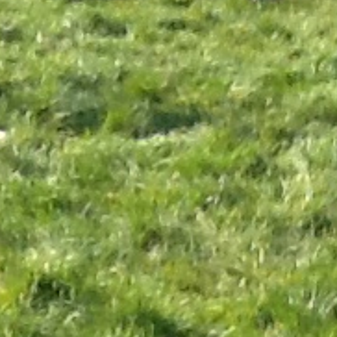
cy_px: 78
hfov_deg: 8.4
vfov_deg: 8.5
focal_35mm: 205
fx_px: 2258
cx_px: -83
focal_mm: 2.03
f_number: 2.4
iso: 40
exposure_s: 1/569
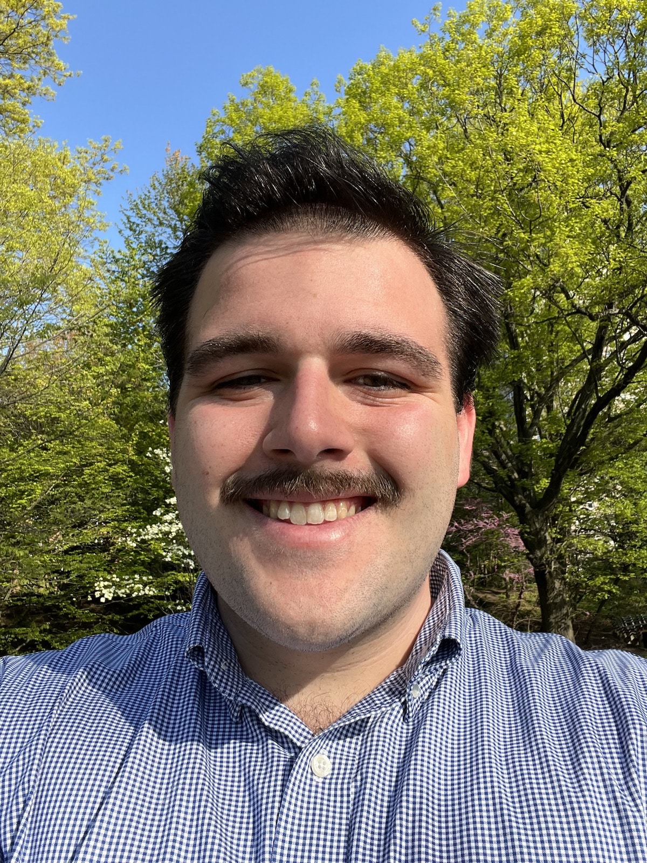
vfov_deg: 60.0
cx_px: 324
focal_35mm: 30
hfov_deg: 46.8
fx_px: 748
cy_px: 432
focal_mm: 2.71
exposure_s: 1/607
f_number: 2.2
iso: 32
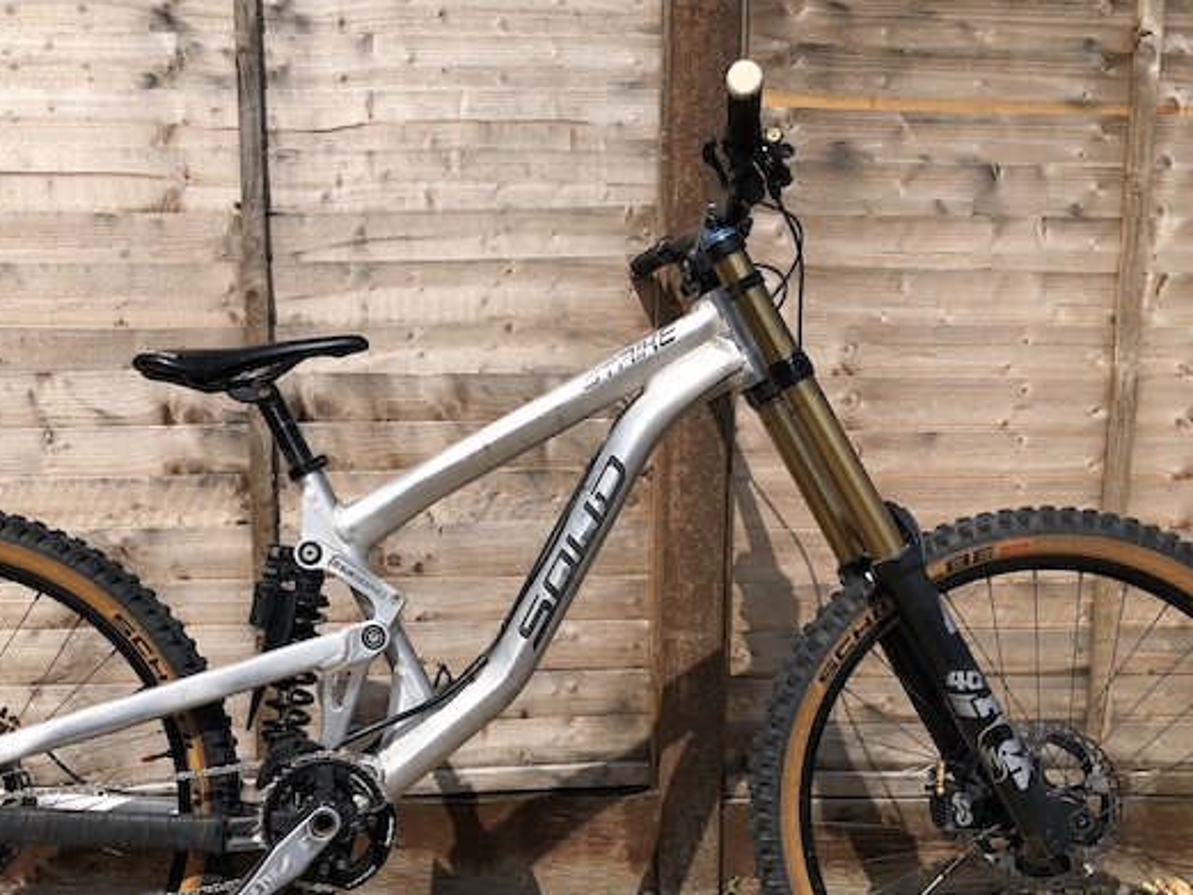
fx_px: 1482
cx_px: 497
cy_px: 538
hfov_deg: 43.7
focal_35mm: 43
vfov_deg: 33.5
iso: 20
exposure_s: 1/3436
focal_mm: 3.99
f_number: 1.8
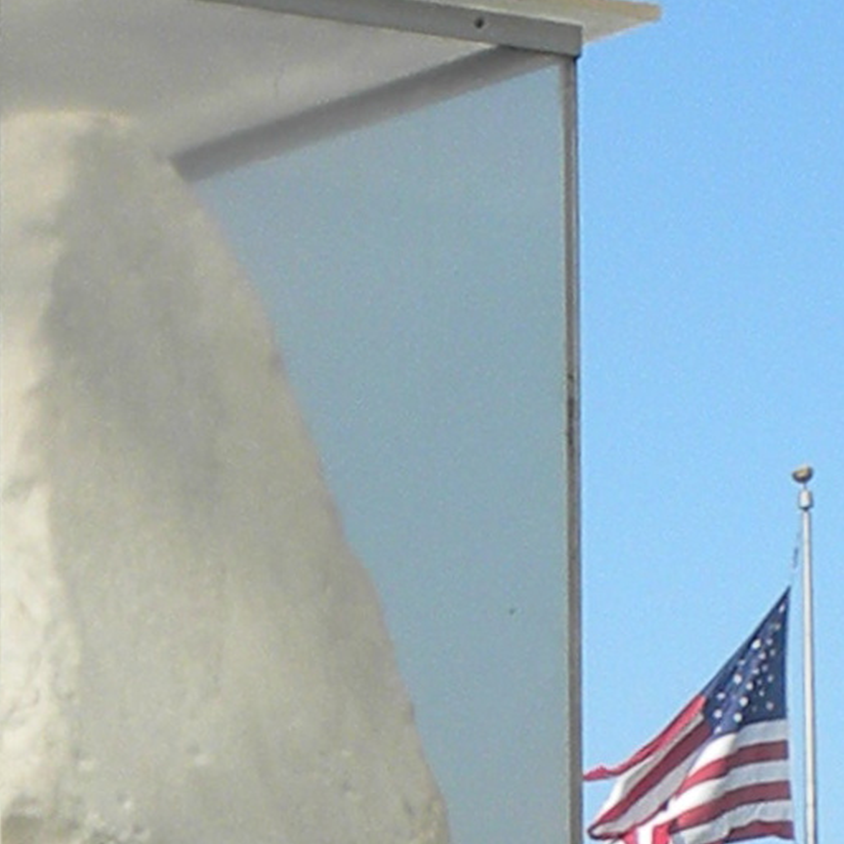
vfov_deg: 8.0
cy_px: 1399
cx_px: -690
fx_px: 5876
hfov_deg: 7.9
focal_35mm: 213
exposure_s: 1/91.3
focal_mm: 6.6
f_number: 10
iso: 64
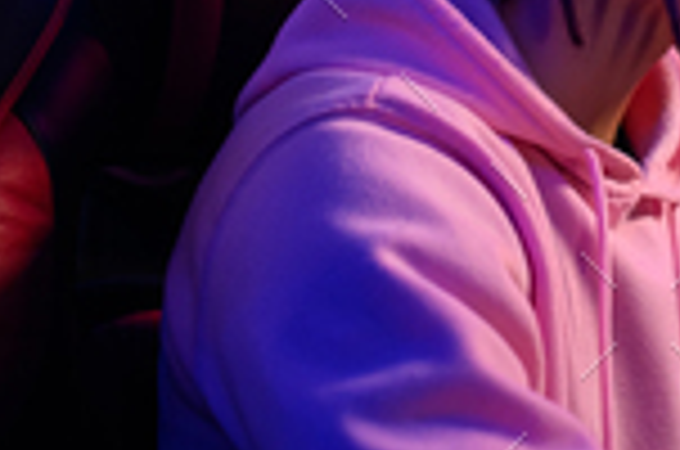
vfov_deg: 9.8
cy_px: -151
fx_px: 2582
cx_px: 621
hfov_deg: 14.8
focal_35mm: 137
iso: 400
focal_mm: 35
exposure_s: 1/200
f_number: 1.4
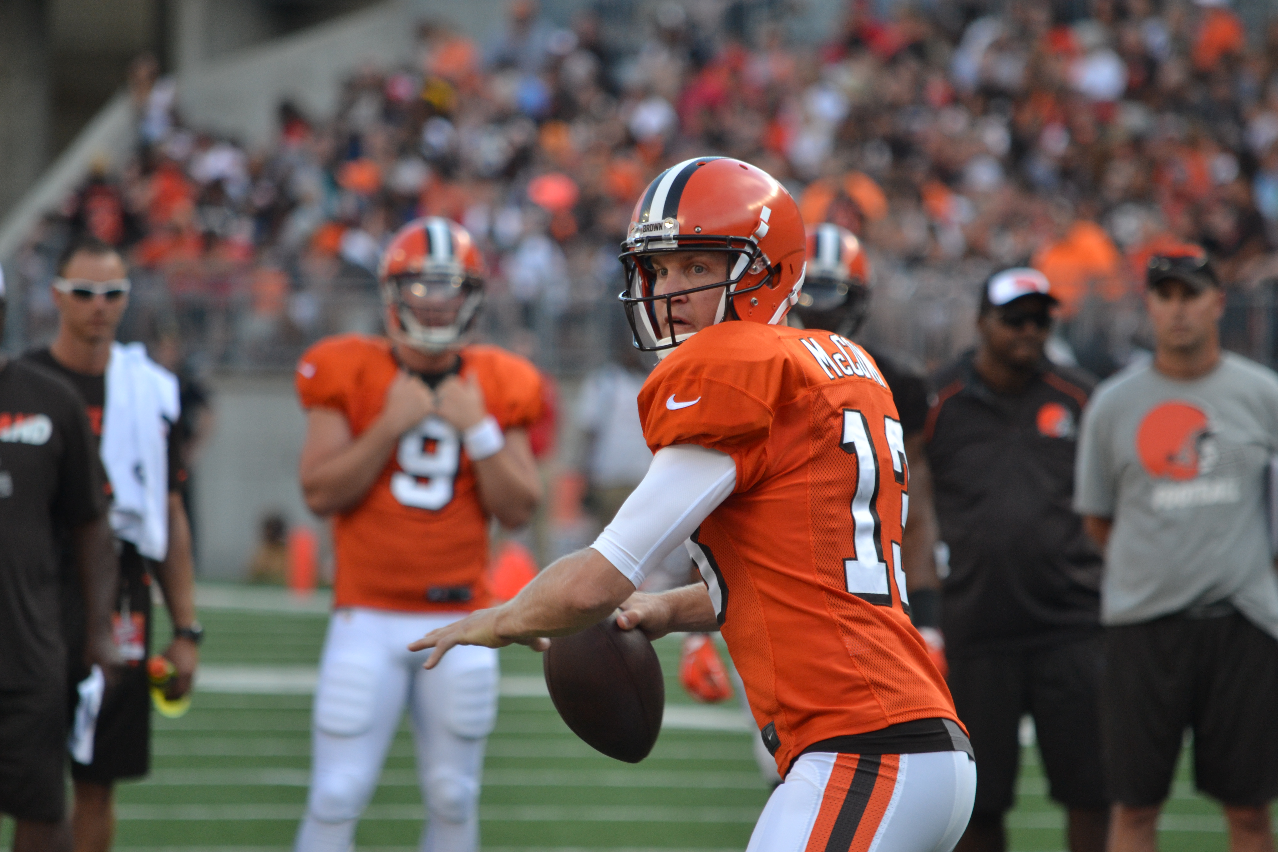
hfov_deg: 4.6
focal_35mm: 450
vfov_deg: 3.1
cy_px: 426
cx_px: 639
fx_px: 15974
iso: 640
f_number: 5.6
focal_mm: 300
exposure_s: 1/500
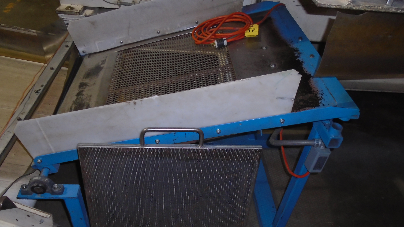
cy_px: 131
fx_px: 311
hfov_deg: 66.1
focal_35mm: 29
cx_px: 204
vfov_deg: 40.1
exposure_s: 1/40
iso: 200
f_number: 3.2
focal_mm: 4.6
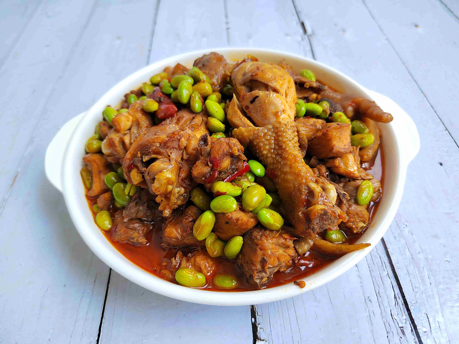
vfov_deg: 58.9
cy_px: 172
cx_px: 230
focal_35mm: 23
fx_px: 305
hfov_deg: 73.9
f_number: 1.9
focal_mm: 5.52
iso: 100
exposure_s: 1/144
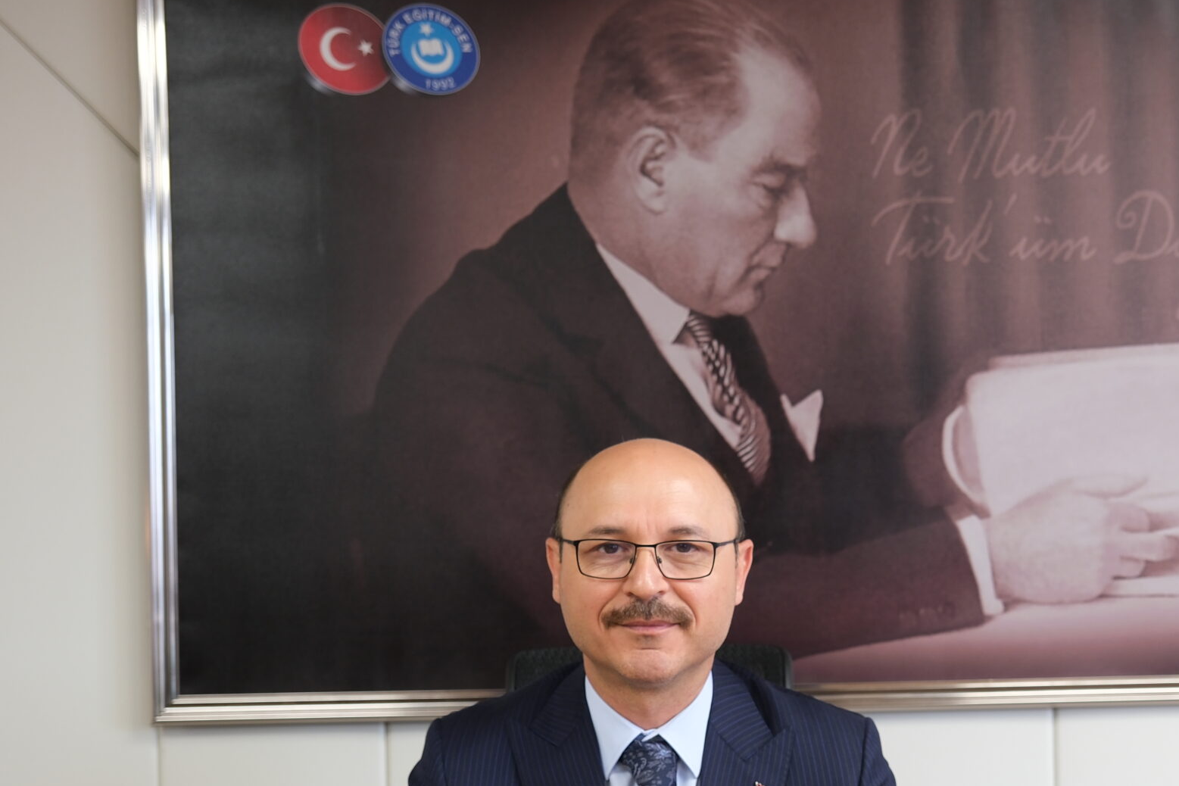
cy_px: 563
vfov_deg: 18.3
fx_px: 2423
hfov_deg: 27.1
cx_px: 824
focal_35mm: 74
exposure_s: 1/45
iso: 320
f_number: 2.8
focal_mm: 30.2
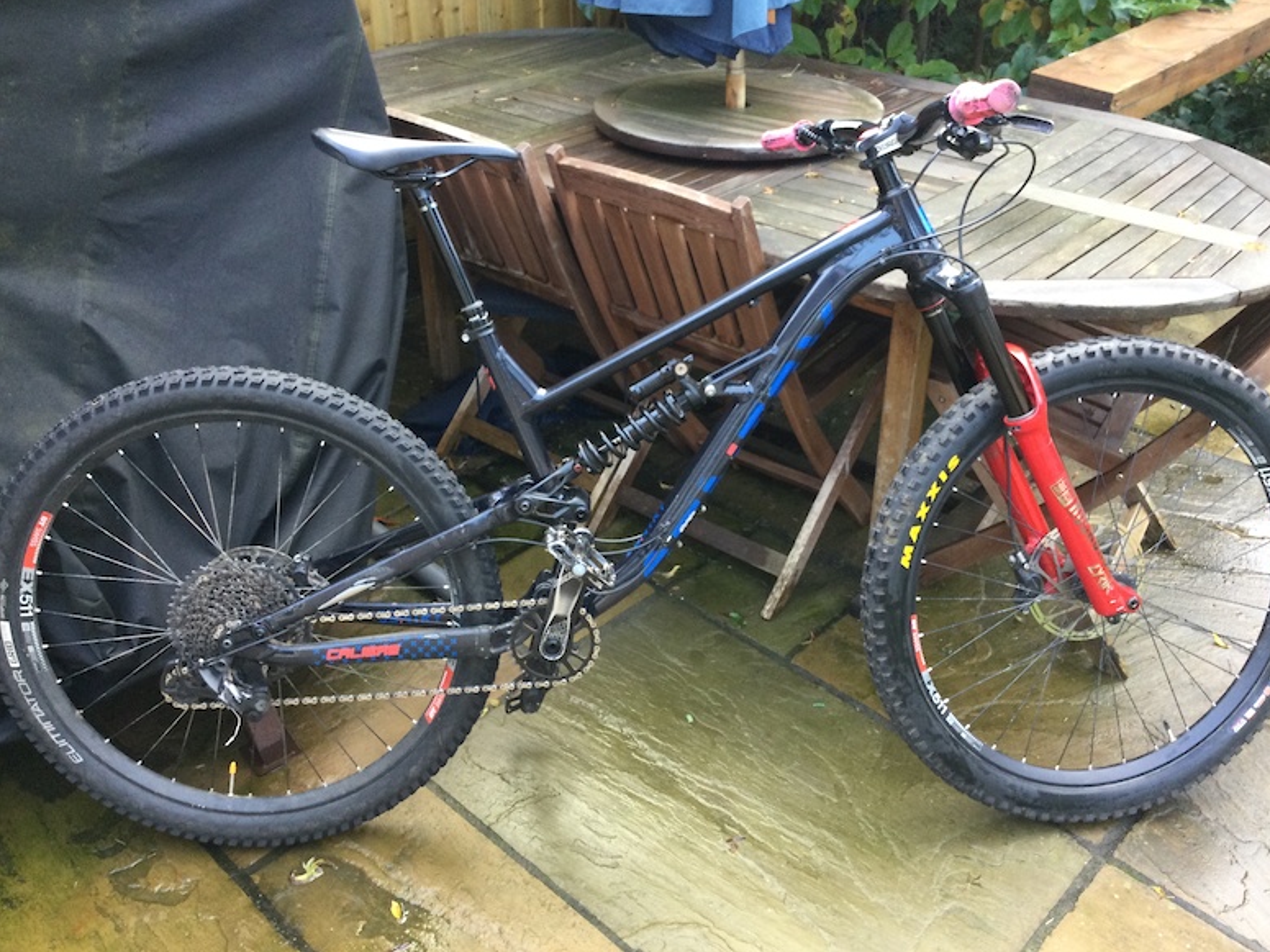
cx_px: 654
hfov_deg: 56.8
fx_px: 1174
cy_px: 462
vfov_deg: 44.1
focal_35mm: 32
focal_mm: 3.3
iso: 64
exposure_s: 1/33
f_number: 2.4
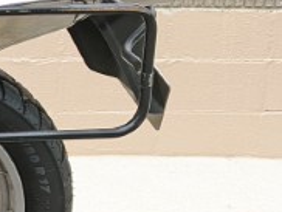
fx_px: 1101
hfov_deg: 10.9
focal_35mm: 135
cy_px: 12
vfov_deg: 10.9
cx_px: -507
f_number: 1.85
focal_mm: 6.81
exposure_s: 1/326
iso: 44
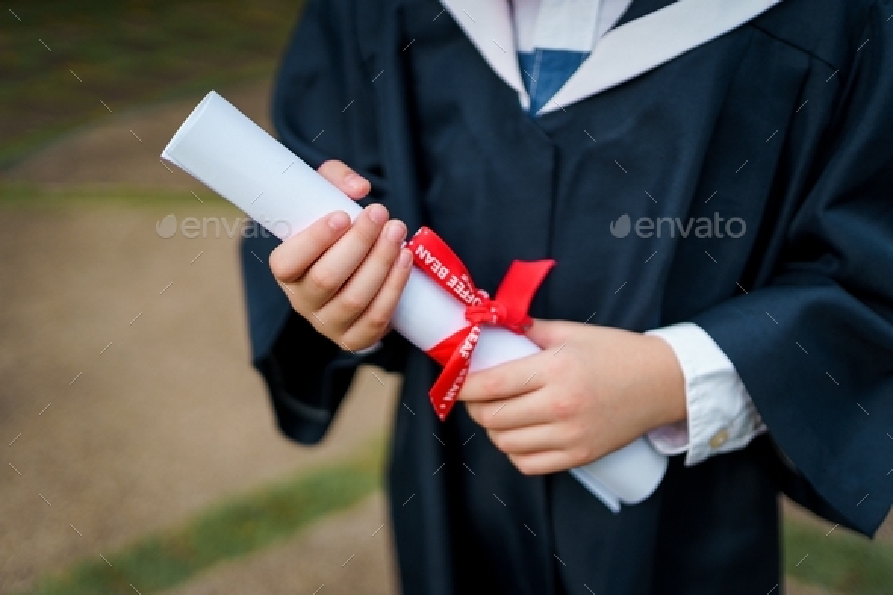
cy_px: 298
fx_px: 868
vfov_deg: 37.8
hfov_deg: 54.4
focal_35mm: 35
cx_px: 446
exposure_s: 1/4000
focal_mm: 35
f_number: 1.8
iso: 100
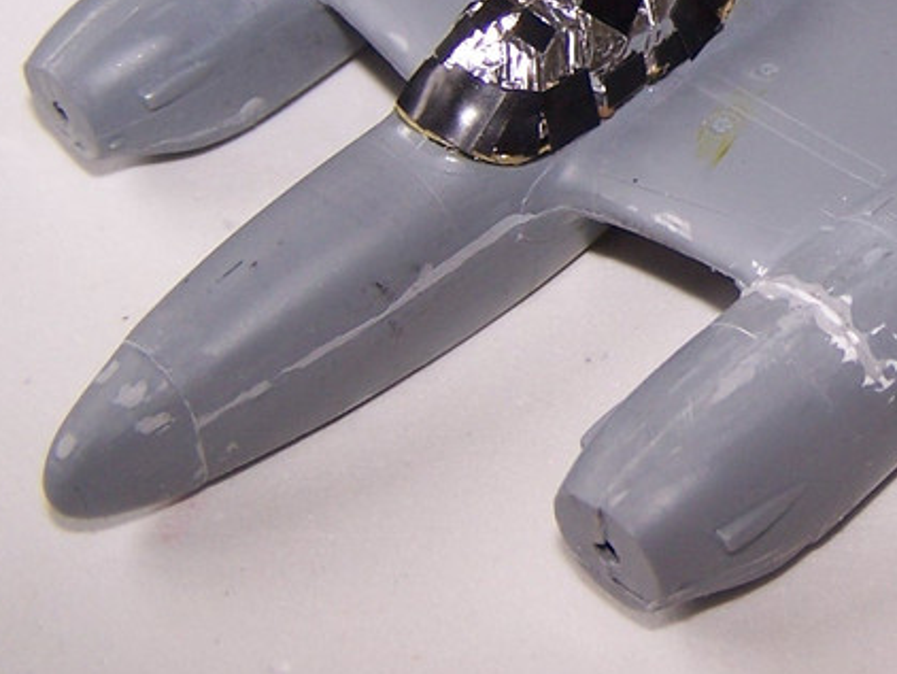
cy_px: 89
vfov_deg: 15.3
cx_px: 983
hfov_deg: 19.6
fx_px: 2489
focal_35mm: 96
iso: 80
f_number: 2.8
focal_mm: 6.3
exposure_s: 1/60
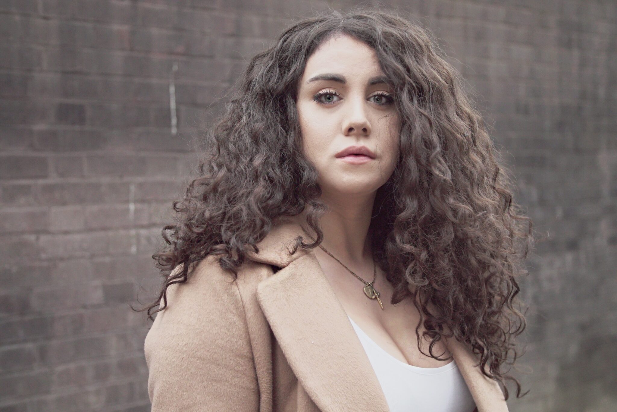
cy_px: 206
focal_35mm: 61
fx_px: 1046
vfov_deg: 22.3
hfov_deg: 32.9
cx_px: 308
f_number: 2.8
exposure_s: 1/400
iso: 3200
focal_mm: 41
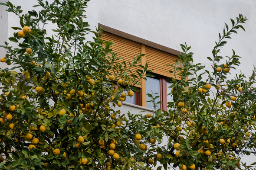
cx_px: 128
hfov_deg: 27.0
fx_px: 533
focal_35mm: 75
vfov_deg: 18.2
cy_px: 85
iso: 500
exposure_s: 1/100
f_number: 11
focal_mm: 75
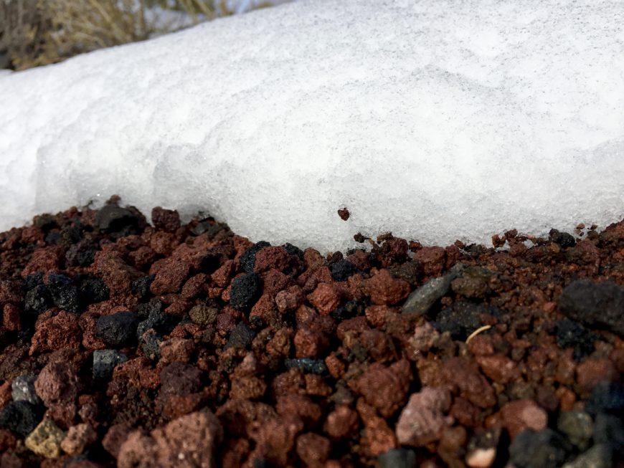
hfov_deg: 61.6
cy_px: 234
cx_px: 312
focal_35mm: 29
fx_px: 523
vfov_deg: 48.2
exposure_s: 1/1789
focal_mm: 4.15
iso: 25
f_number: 2.2
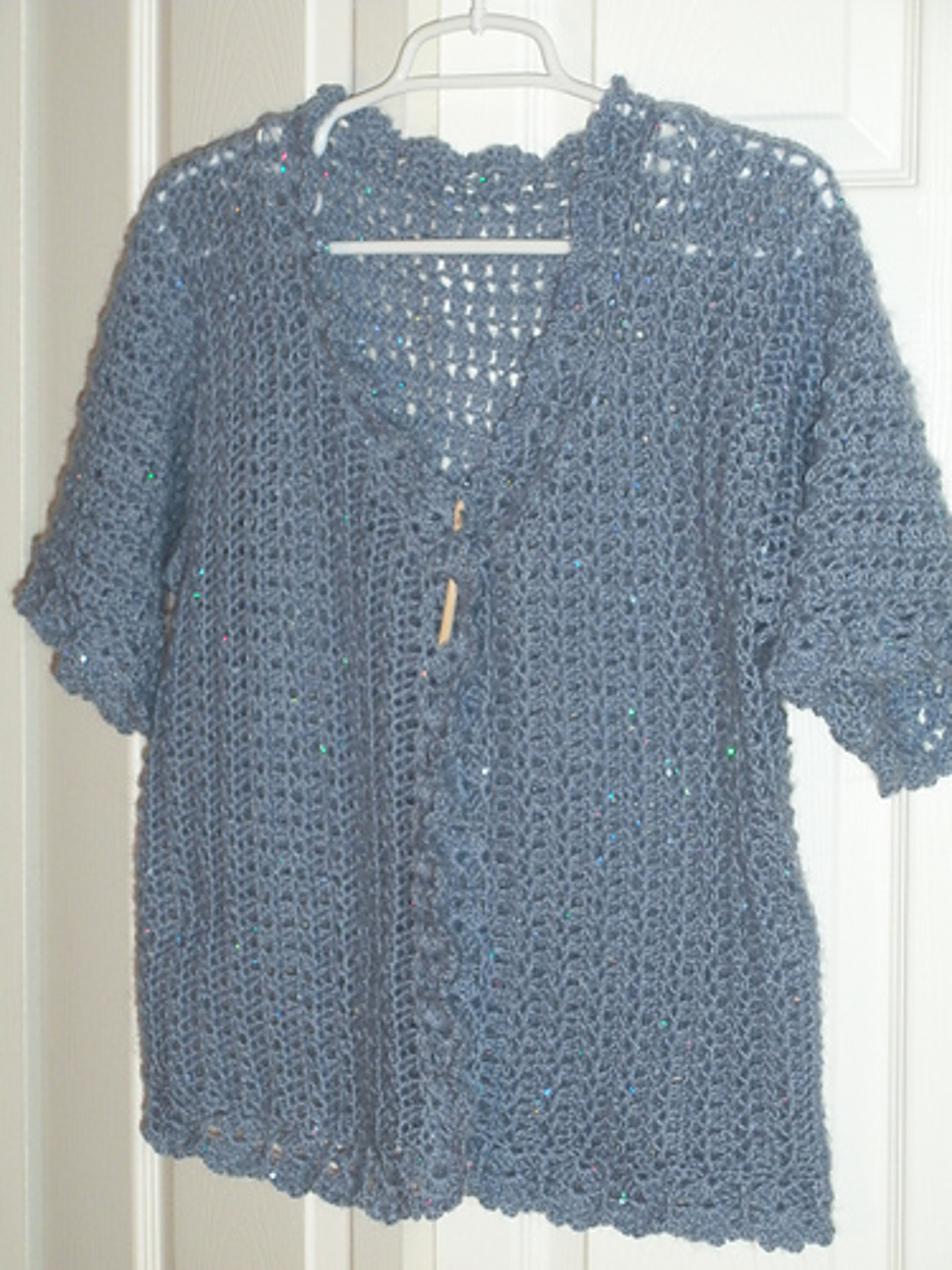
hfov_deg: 18.9
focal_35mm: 78
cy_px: 635
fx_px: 2860
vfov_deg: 25.0
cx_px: 476
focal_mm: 14.2
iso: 400
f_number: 4.8
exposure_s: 1/125
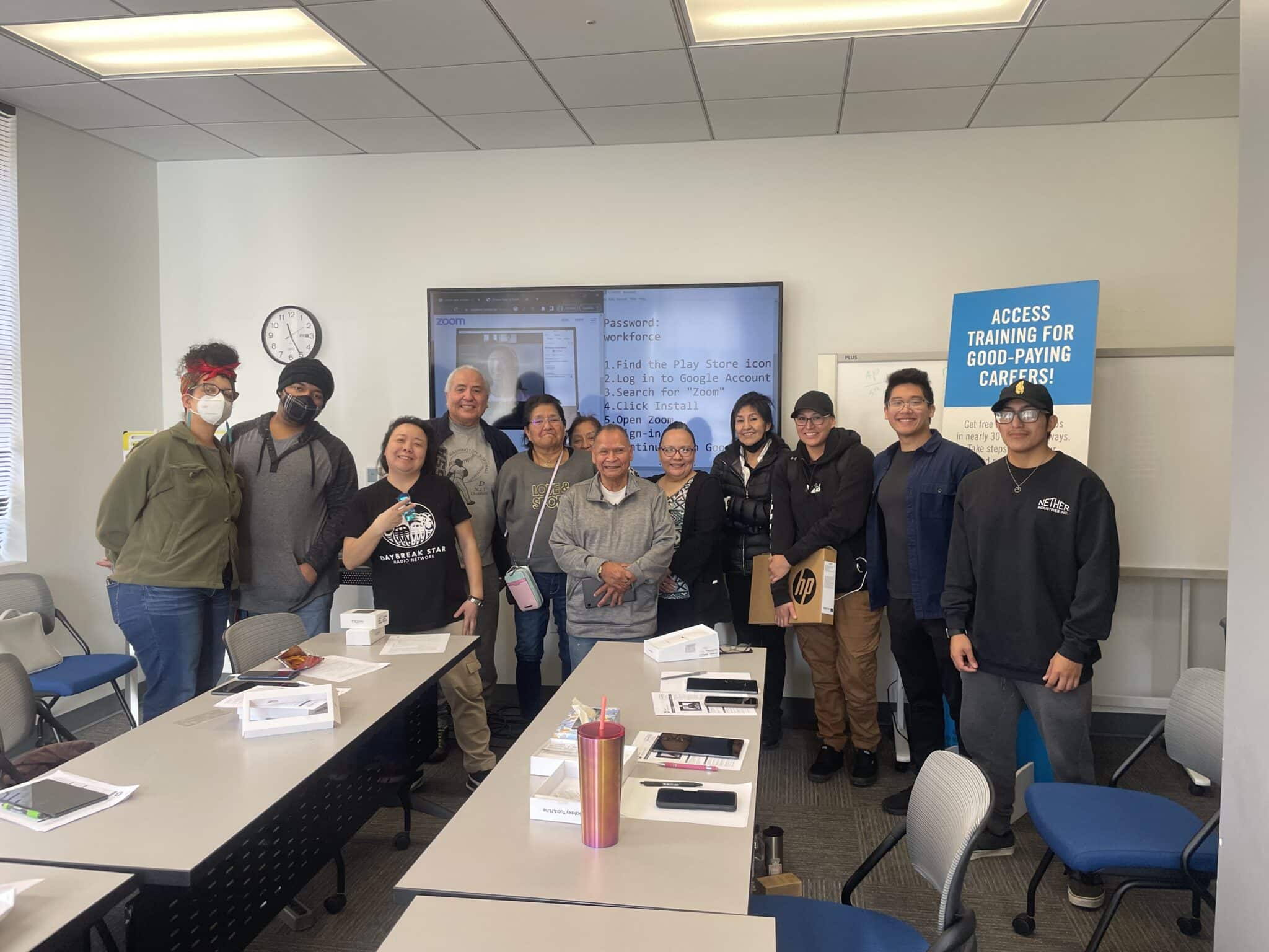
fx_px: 953
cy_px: 476
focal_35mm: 26
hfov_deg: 67.3
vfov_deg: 53.1
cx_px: 634
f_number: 1.6
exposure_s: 1/120
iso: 100
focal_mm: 4.2
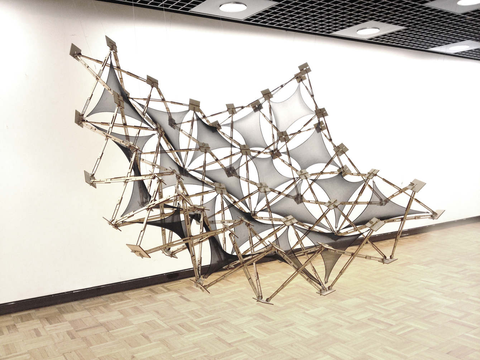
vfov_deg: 40.7
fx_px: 485
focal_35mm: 35
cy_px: 180
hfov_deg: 52.6
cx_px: 240
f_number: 2.4
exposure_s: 1/20
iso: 50
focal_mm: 4.28
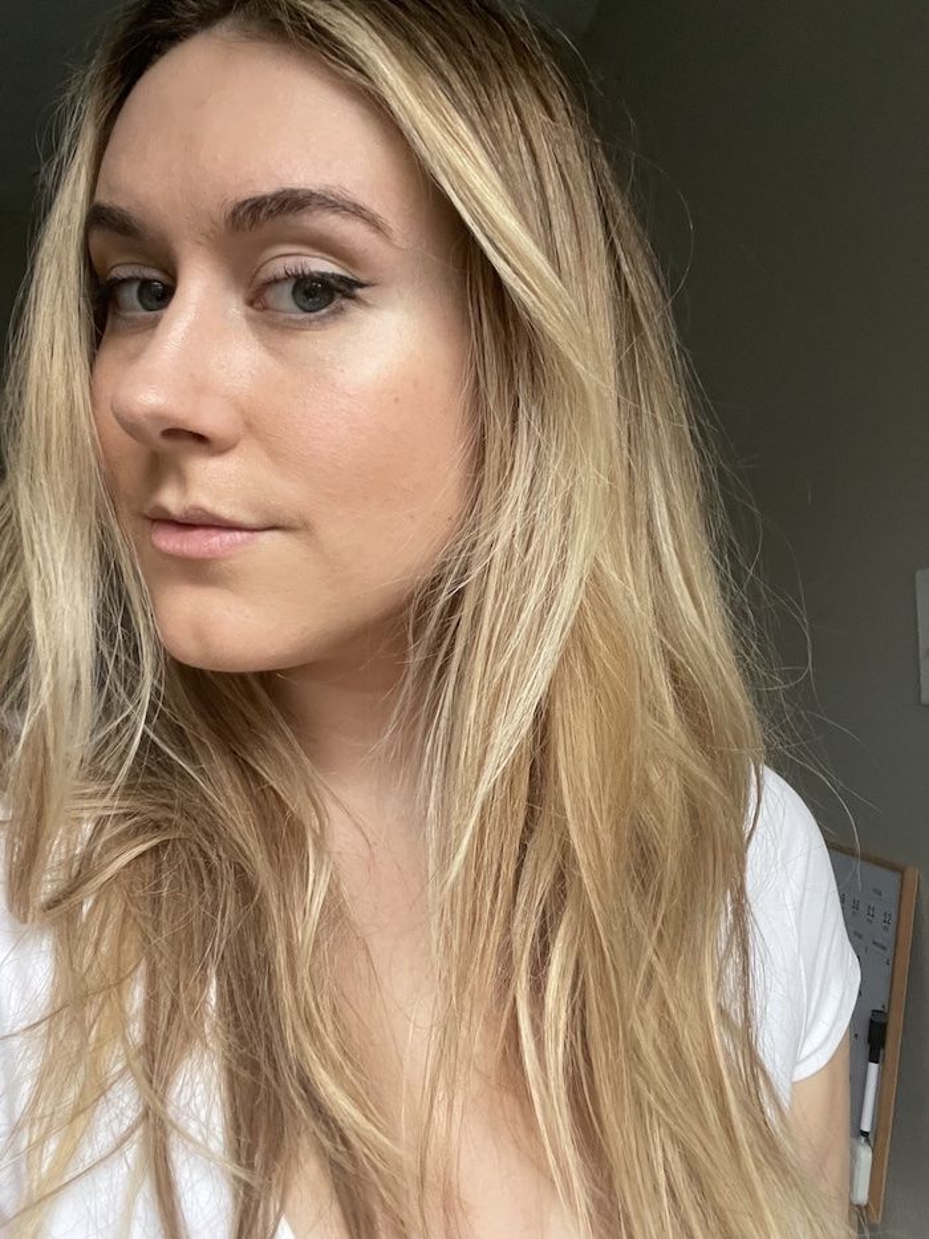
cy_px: 620
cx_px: 464
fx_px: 1073
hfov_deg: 46.8
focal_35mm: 30
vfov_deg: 60.0
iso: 400
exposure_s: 1/56
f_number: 2.2
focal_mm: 2.71
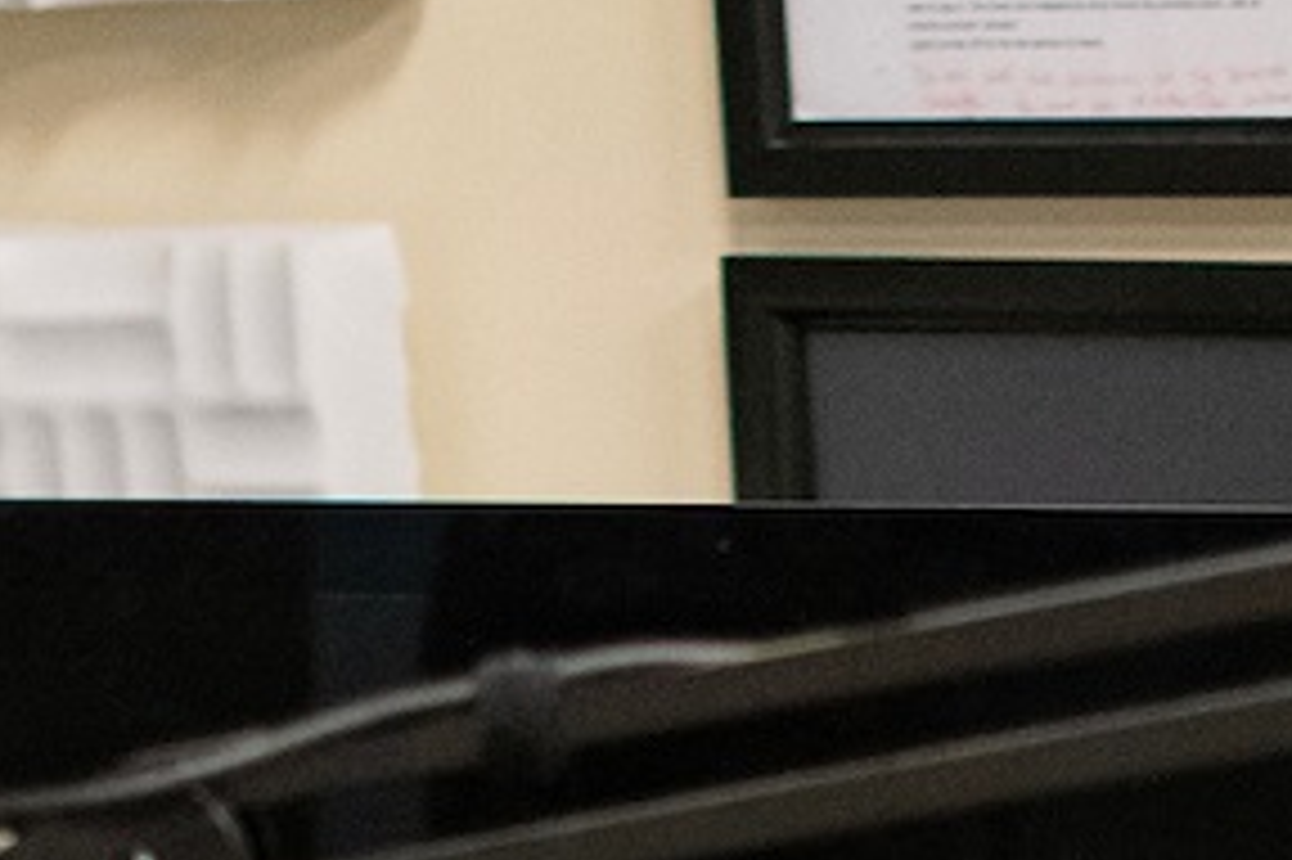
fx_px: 12518
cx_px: 1143
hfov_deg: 5.9
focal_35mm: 349
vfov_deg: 3.8
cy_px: 2677
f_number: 2.2
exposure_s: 1/160
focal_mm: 50
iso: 1600
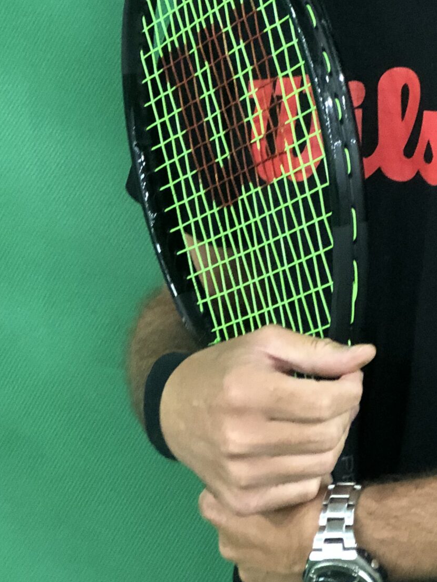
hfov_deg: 11.1
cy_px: -26
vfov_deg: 14.6
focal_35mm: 132
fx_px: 2221
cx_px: 459
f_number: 2.8
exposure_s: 1/30
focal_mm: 6.6
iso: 250
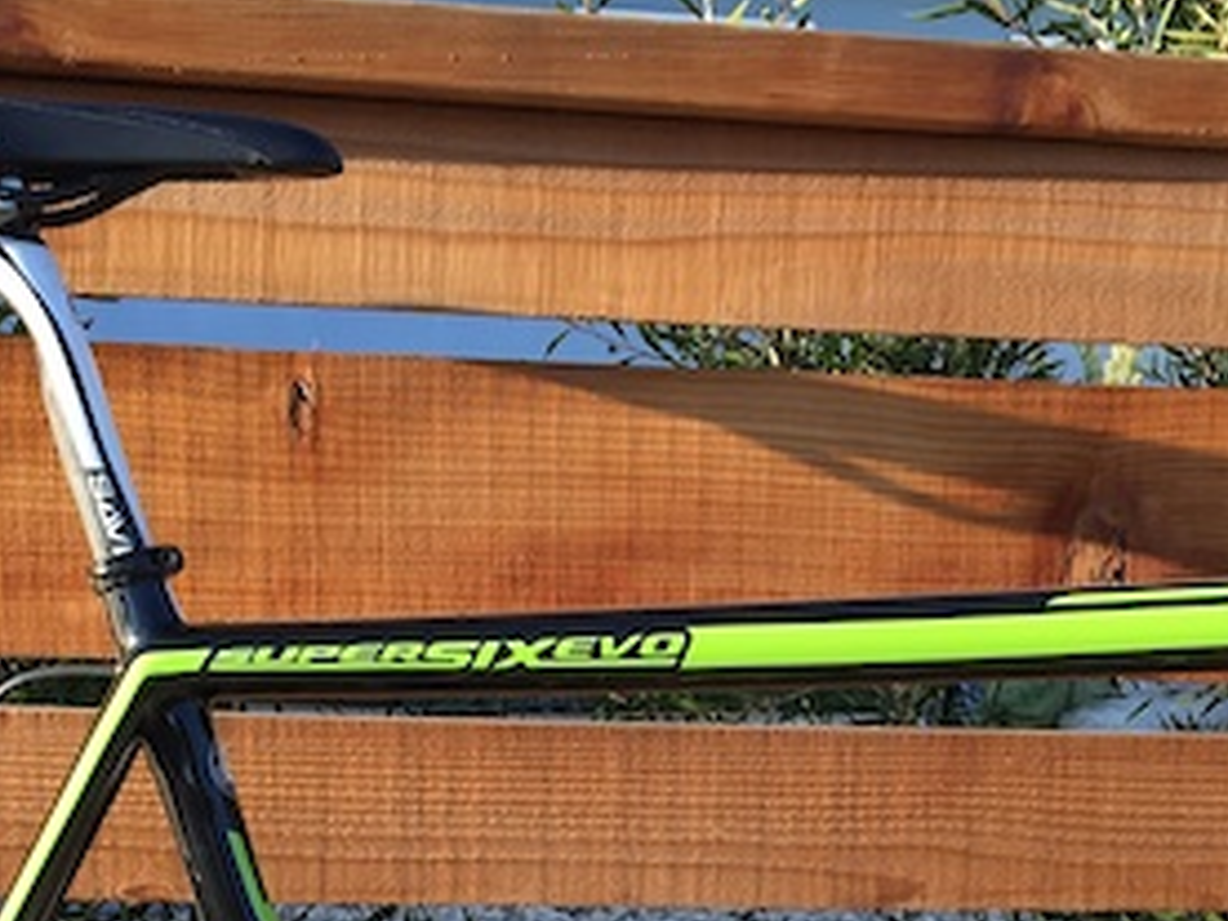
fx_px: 2980
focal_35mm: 84
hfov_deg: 23.2
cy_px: 1321
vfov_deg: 16.3
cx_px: 770
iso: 25
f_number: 2.2
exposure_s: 1/280
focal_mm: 4.15
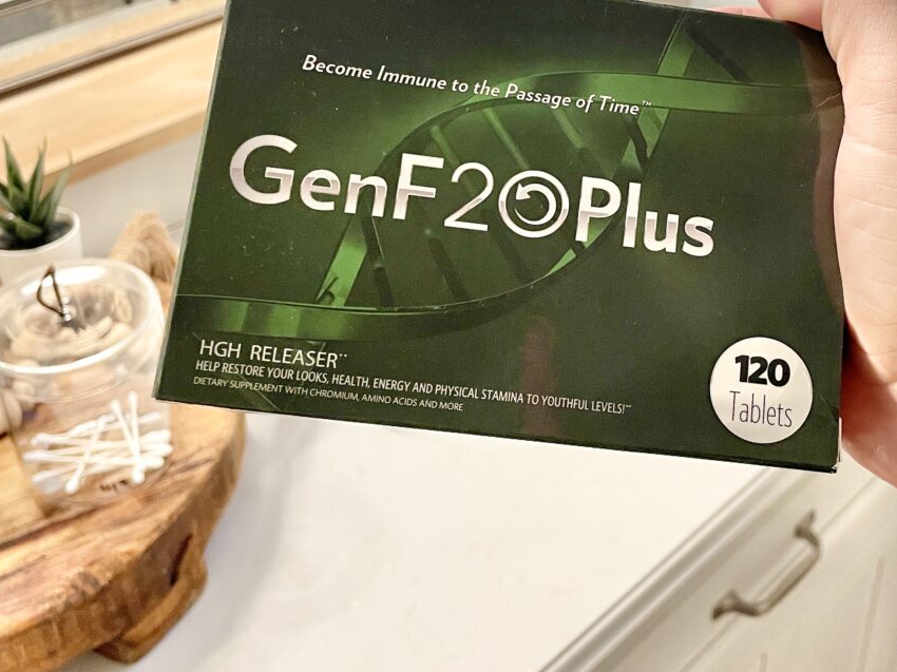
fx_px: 1218
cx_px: 634
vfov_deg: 30.4
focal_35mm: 47
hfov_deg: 39.7
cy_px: 168
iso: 100
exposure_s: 1/60
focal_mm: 4.2
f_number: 1.6
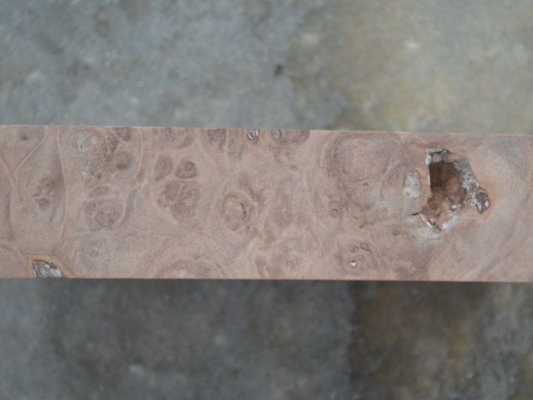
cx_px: 259
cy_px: 207
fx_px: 1241
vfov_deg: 18.3
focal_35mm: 81
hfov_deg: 24.2
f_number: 5.3
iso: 640
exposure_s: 1/60
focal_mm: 45
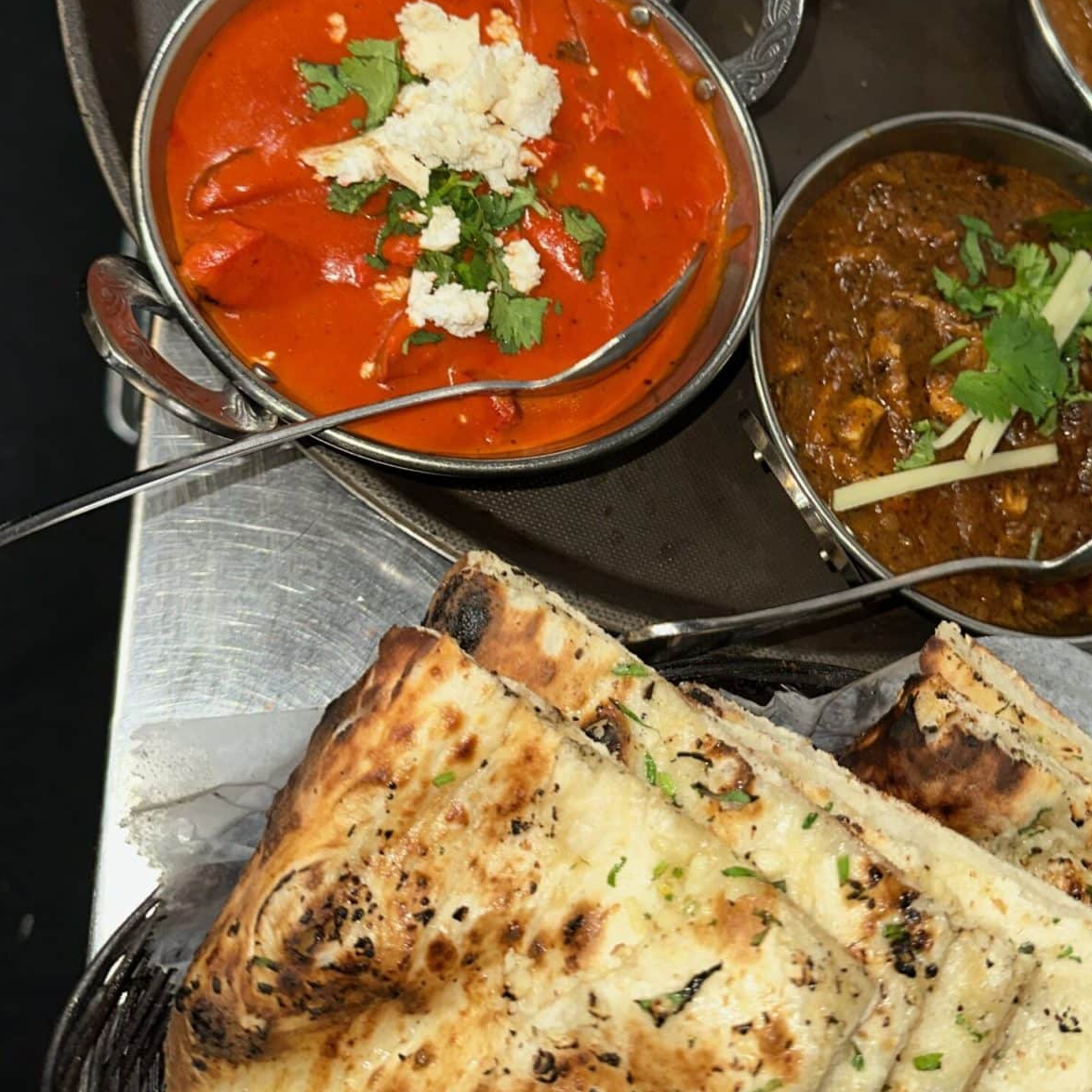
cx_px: 712
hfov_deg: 44.4
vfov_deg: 44.0
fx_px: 1321
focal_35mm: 37
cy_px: 334
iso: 50
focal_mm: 6.86
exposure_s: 1/15
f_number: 1.78
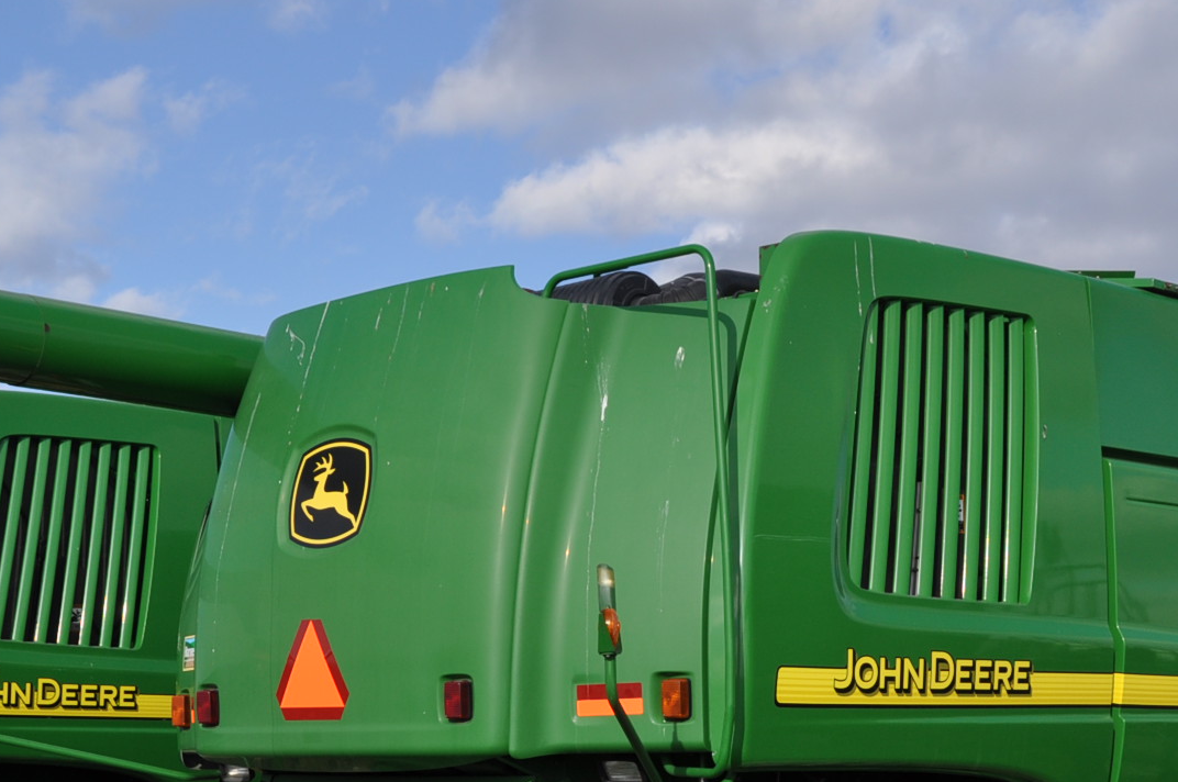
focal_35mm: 72
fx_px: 2353
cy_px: 731
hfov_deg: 28.1
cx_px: 599
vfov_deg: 18.5
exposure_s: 1/320
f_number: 9
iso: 200
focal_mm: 24
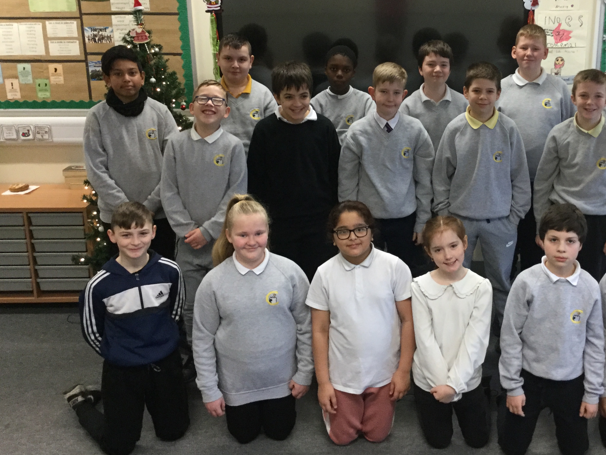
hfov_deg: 43.2
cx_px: 405
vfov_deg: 33.5
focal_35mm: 43
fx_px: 753
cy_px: 173
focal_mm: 3.3
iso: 160
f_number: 2.4
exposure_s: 1/33
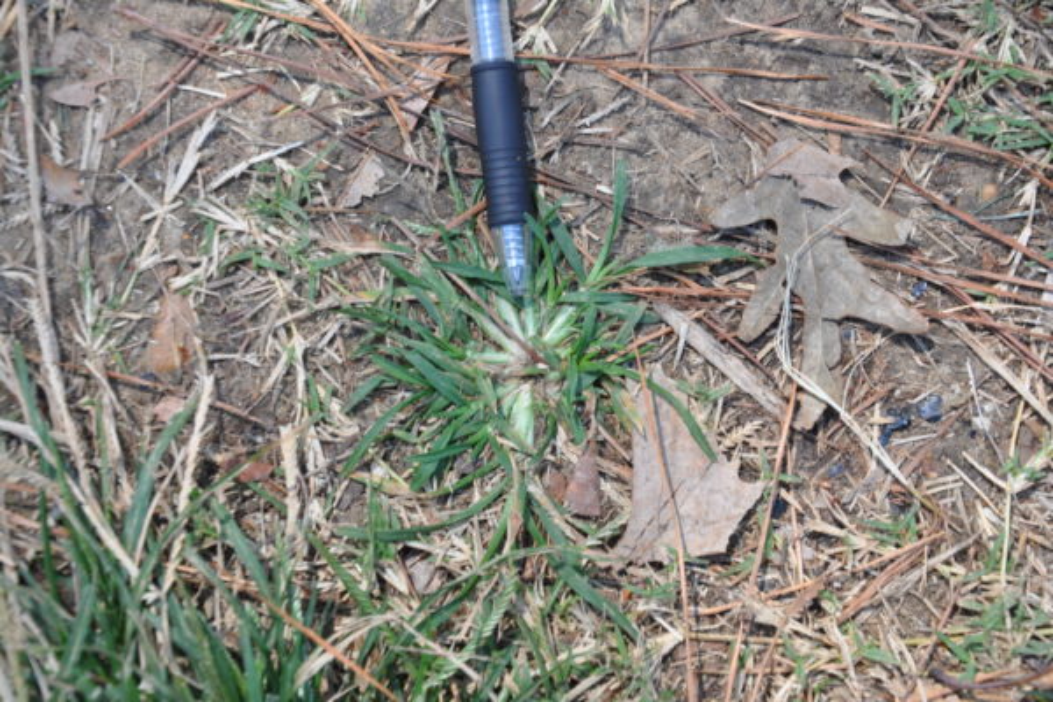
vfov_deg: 17.5
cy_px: 351
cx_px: 526
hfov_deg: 26.0
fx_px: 2281
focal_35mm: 78
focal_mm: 52
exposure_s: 1/100
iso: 200
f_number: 10
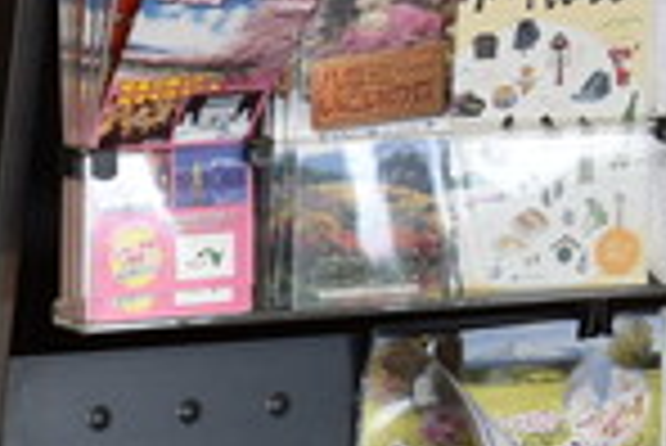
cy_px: 518
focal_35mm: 164
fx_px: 3037
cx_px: -718
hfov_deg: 11.2
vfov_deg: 8.3
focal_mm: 18
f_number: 3.5
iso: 100
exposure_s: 1/25
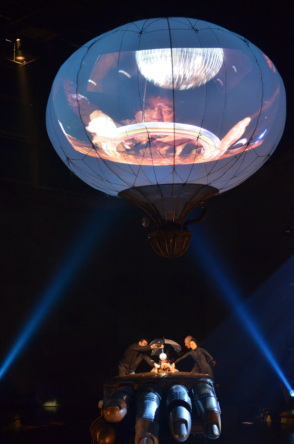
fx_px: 721
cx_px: 153
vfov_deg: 34.2
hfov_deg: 23.1
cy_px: 234
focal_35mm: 59
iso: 2500
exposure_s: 1/60
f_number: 3.2
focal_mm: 35
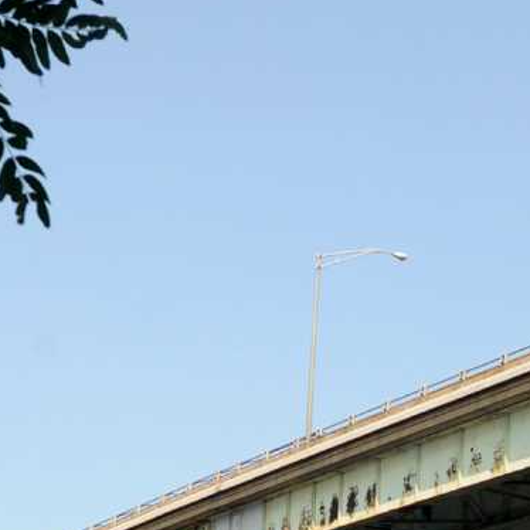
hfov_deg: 18.3
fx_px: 1611
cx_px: 516
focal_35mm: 93
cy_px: 721
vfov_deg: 17.3
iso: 320
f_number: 7.1
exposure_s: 1/400
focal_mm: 20
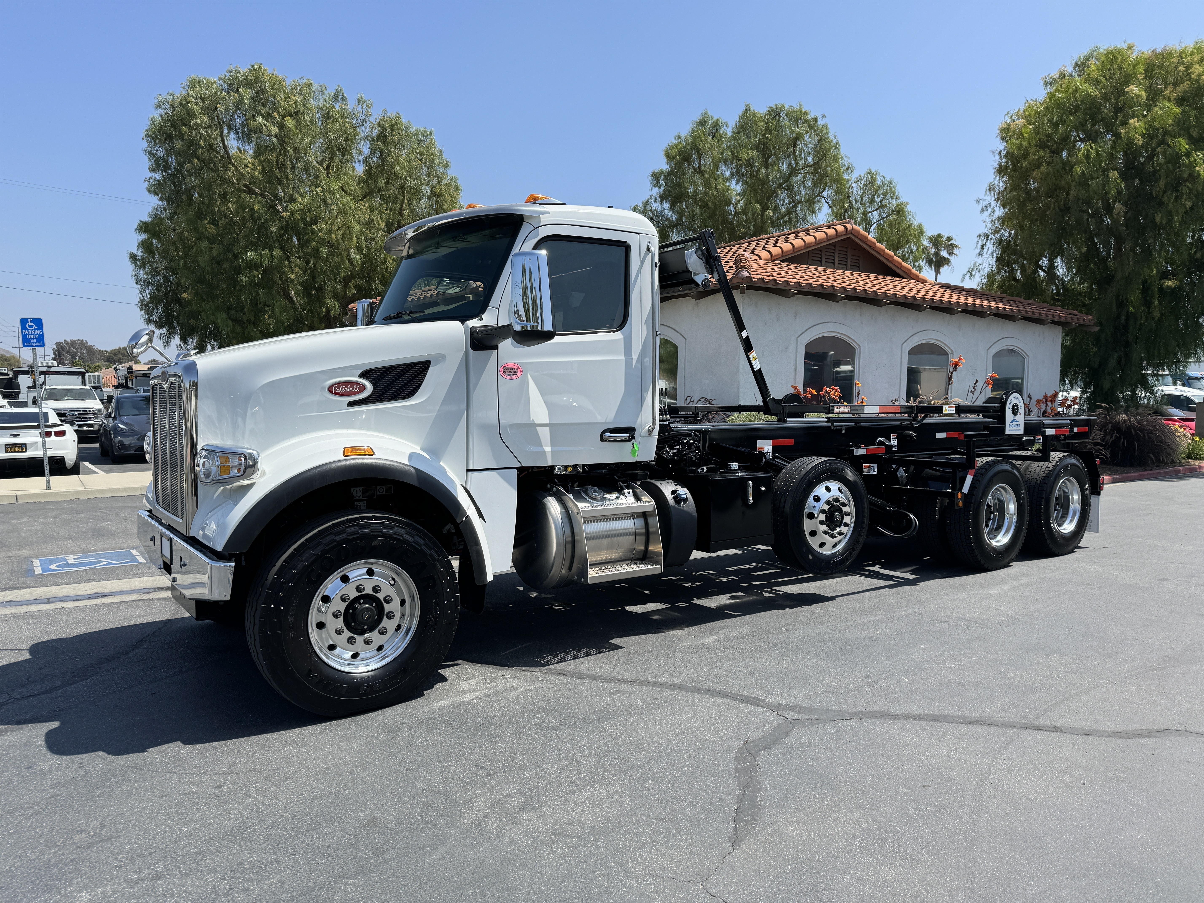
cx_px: 602
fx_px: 835
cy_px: 452
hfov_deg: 71.6
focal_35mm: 24
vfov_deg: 56.8
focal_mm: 6.76
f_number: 1.78
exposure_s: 1/3802
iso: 80
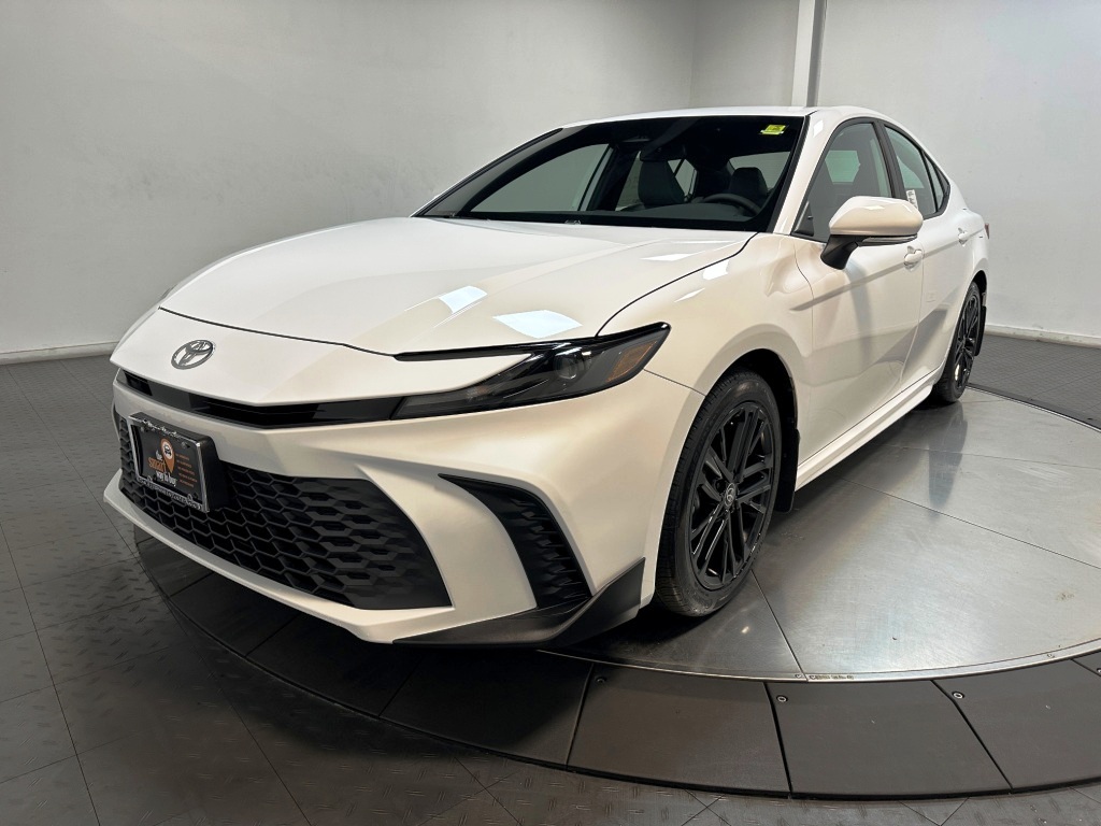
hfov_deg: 71.6
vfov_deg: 56.8
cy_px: 413
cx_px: 550
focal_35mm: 24
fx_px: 763
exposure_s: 1/60
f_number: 1.78
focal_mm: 6.86
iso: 125
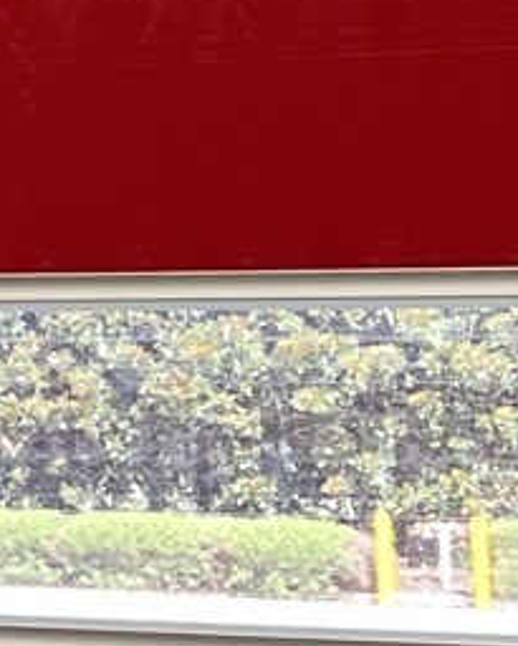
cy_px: -98
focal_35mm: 203
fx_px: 3888
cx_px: -1258
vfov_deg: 9.4
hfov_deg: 6.6
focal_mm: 5.7
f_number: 1.5
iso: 50
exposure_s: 1/206
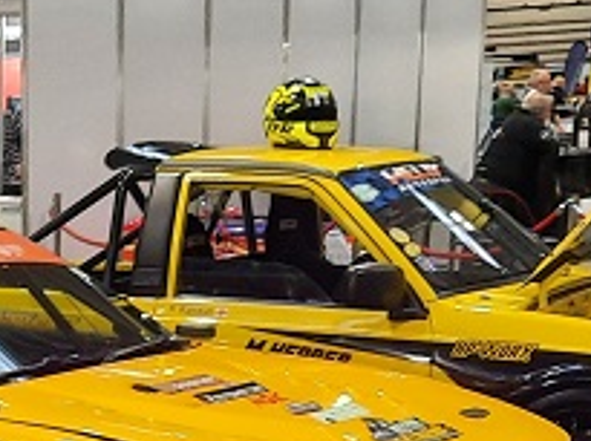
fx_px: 1875
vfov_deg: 12.8
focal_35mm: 110
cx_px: -187
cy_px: 644
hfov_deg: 16.8
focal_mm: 4.6
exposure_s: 1/50
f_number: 2
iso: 250
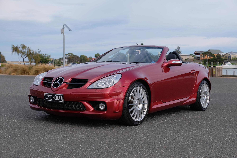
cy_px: 79
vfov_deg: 27.5
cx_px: 118
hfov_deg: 40.3
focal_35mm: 49
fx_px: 323
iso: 500
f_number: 8
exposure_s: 1/750
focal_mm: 32.6
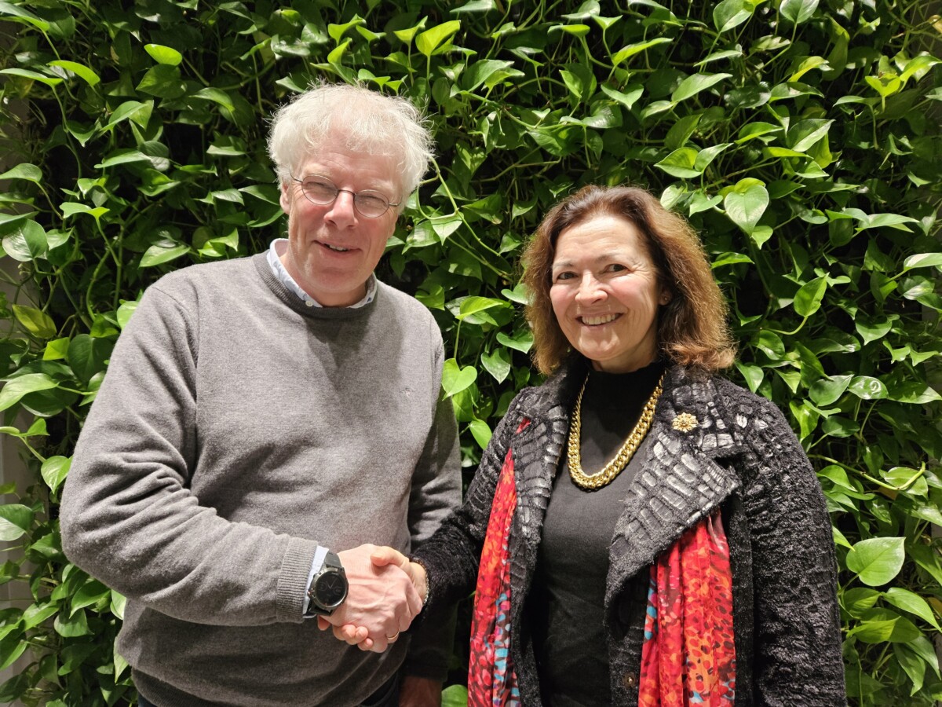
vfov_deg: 58.9
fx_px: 626
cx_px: 471
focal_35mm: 23
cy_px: 354
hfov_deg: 73.9
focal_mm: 5.4
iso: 640
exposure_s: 1/100
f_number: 1.8
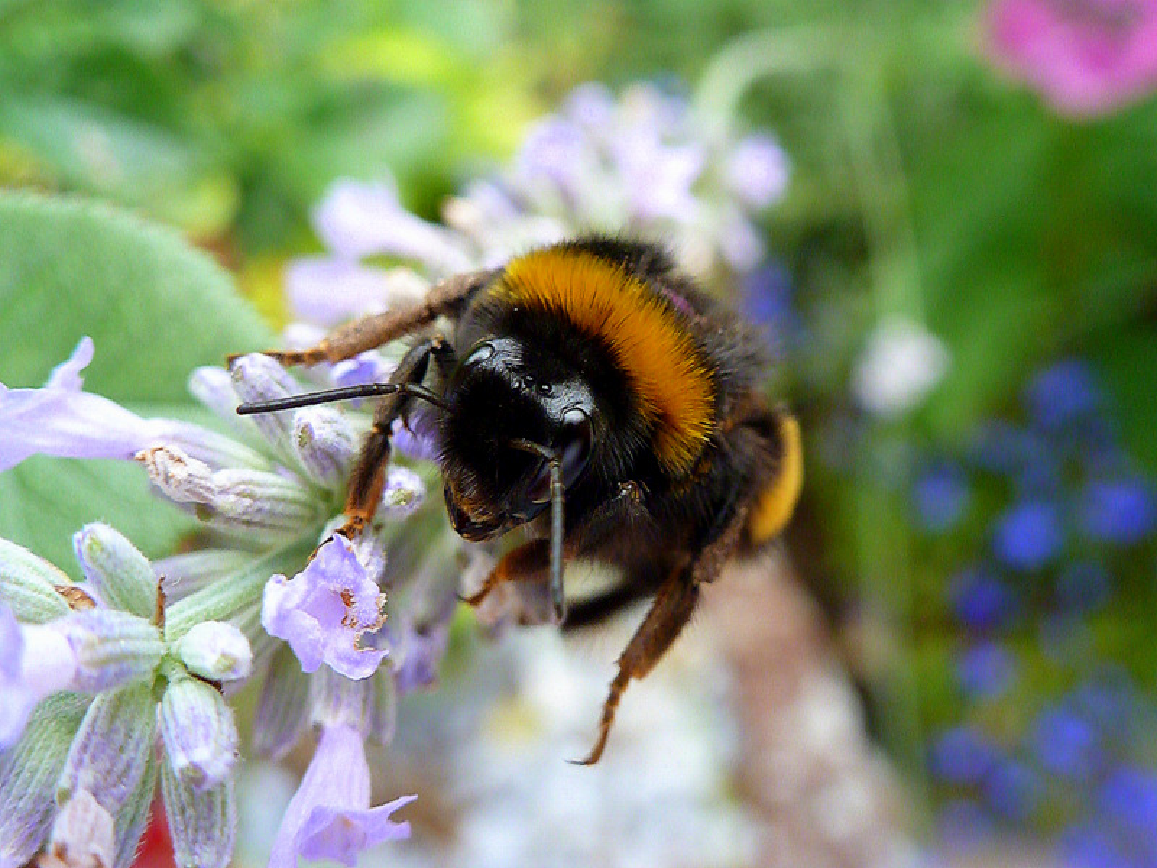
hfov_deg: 49.0
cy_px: 434
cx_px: 578
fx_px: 1270
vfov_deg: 37.7
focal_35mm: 38
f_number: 3.8
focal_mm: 6.8
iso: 500
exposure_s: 1/200
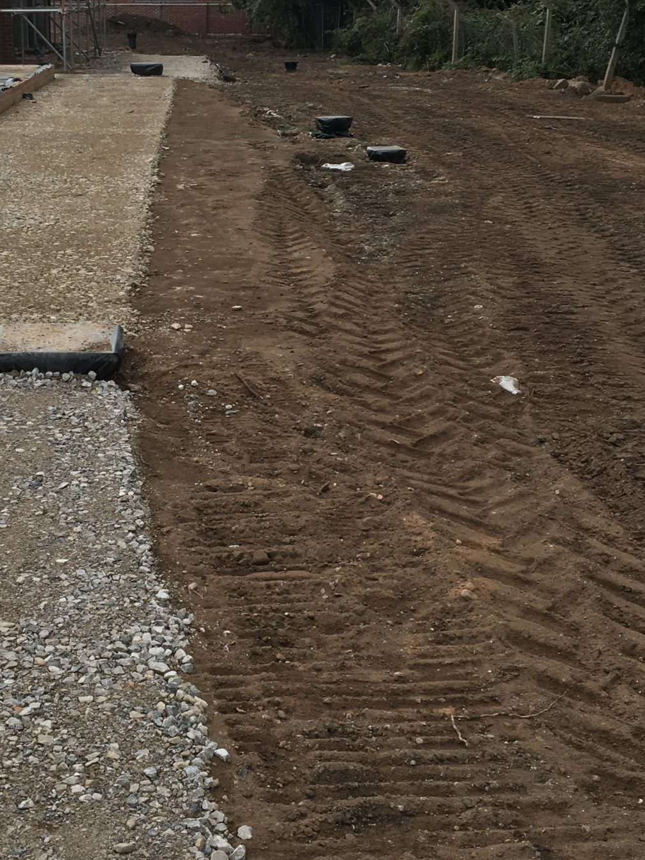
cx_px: 174
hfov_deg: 26.3
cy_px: 366
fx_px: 1367
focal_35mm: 55
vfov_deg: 34.9
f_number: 2.2
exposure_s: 1/1012
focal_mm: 4.15
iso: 25
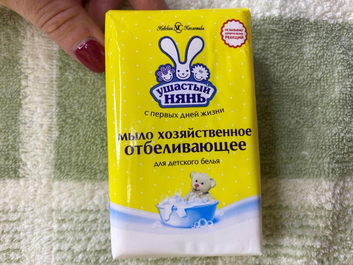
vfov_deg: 53.1
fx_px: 265
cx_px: 176
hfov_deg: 67.3
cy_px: 132
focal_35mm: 26
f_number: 1.8
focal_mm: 4.25
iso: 40
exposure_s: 1/100
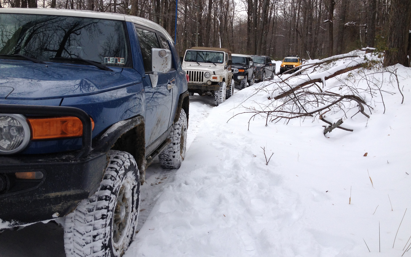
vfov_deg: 33.6
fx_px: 426
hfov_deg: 51.5
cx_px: 204
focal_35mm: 38
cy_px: 116
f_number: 2.4
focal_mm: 4.28
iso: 64
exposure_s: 1/613
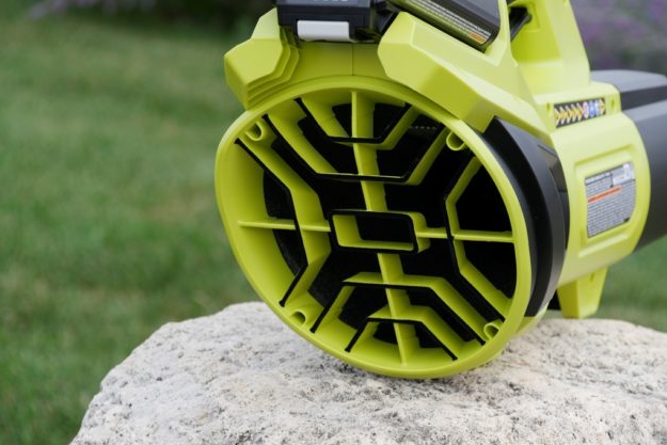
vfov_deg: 8.1
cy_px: 224
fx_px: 3132
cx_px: 334
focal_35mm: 169
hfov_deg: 12.2
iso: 200
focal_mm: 81
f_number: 5.4
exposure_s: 1/320
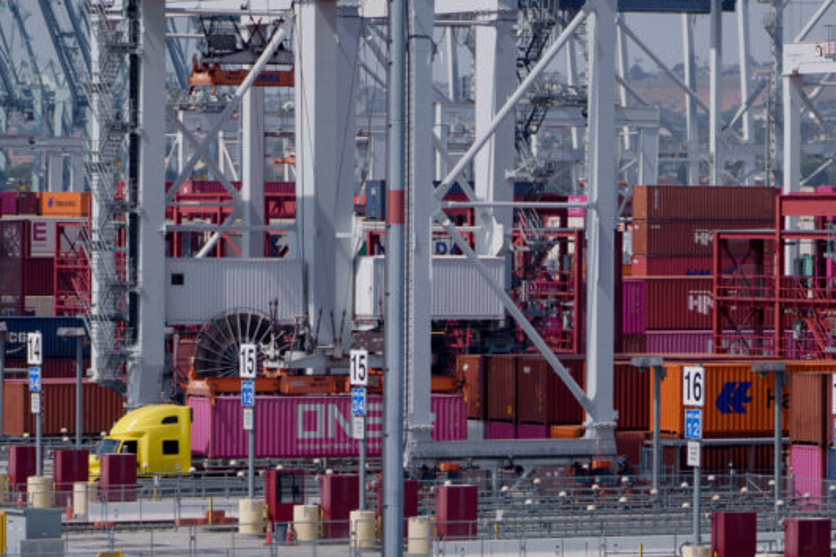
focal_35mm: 239
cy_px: 275
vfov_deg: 5.7
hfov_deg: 8.6
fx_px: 5550
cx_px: 485
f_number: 2.8
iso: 100
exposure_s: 1/8000
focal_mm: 124
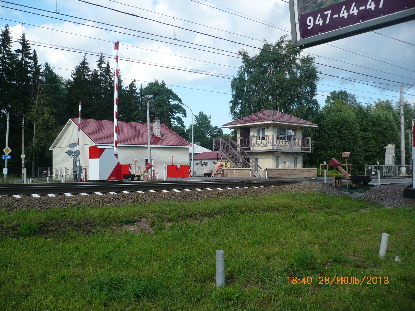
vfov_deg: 40.7
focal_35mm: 35
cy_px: 156
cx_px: 208
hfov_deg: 52.6
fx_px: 420
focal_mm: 5.8
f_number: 2.8
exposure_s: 1/640
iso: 100
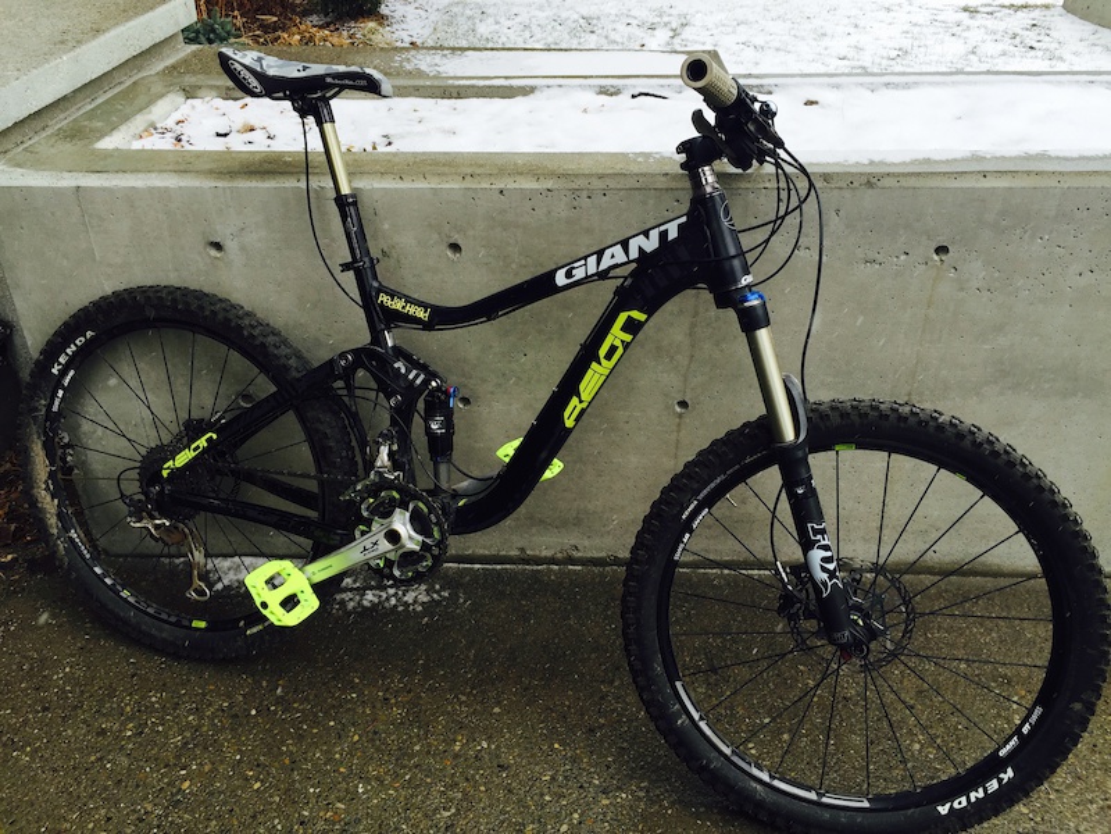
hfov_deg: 61.7
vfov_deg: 48.2
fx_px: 931
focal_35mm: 29
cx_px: 556
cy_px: 417
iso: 32
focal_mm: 4.15
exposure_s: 1/295
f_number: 2.2
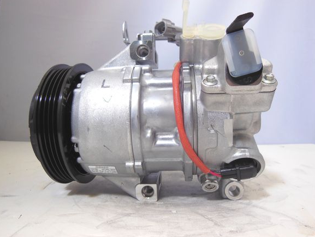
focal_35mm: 26
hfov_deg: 67.3
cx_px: 162
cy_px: 120
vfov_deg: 53.1
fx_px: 237
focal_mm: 4.5
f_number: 3.5
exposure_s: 1/30
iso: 160
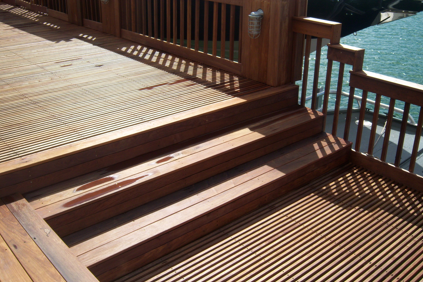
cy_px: 125
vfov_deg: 35.0
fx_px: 446
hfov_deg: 50.7
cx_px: 214
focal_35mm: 38
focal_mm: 7.5
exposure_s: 1/640
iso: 80
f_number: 4.8
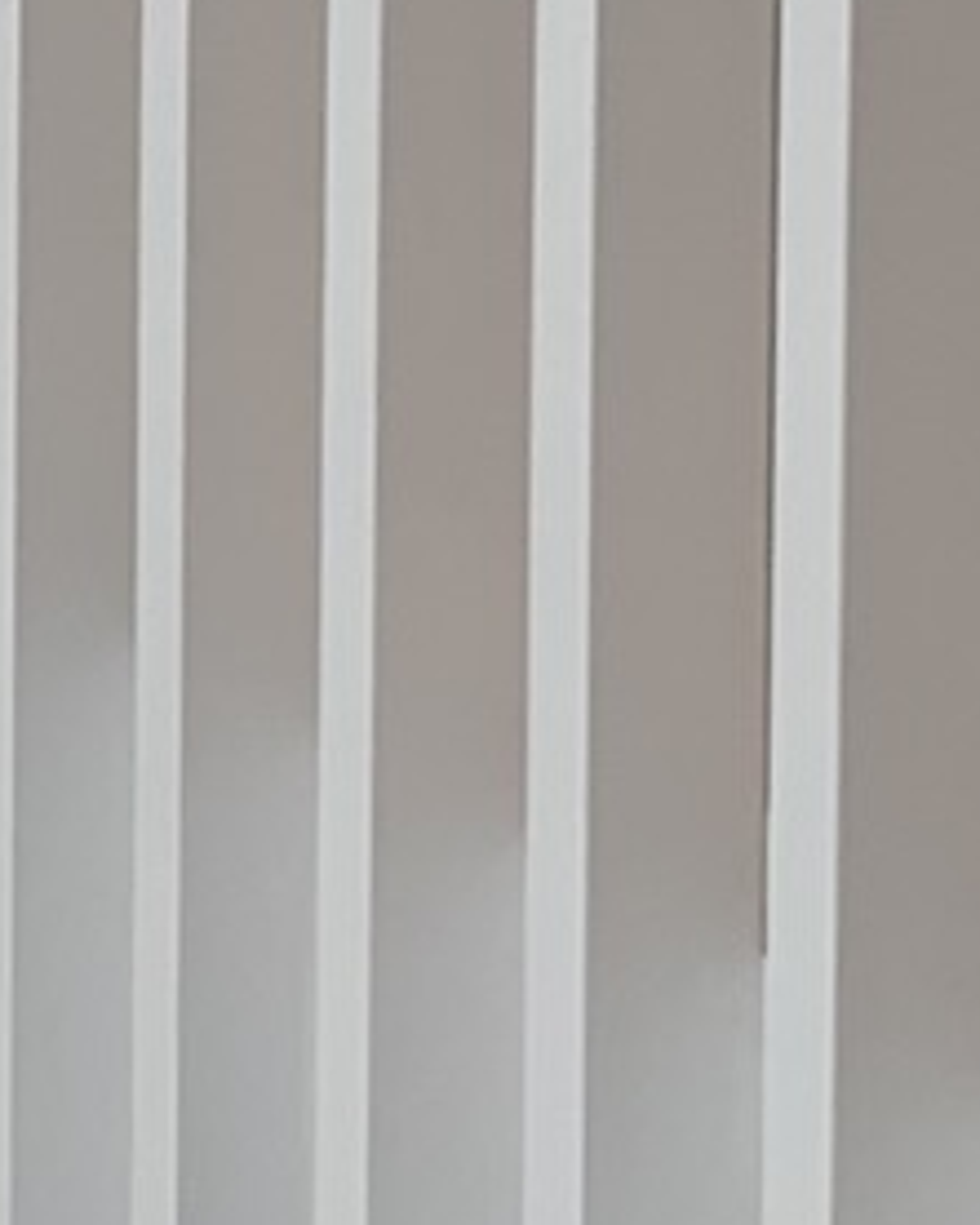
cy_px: -244
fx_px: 6812
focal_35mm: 188
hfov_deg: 8.1
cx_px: -510
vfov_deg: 10.1
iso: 25
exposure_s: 1/188
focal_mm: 4.25
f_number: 1.8
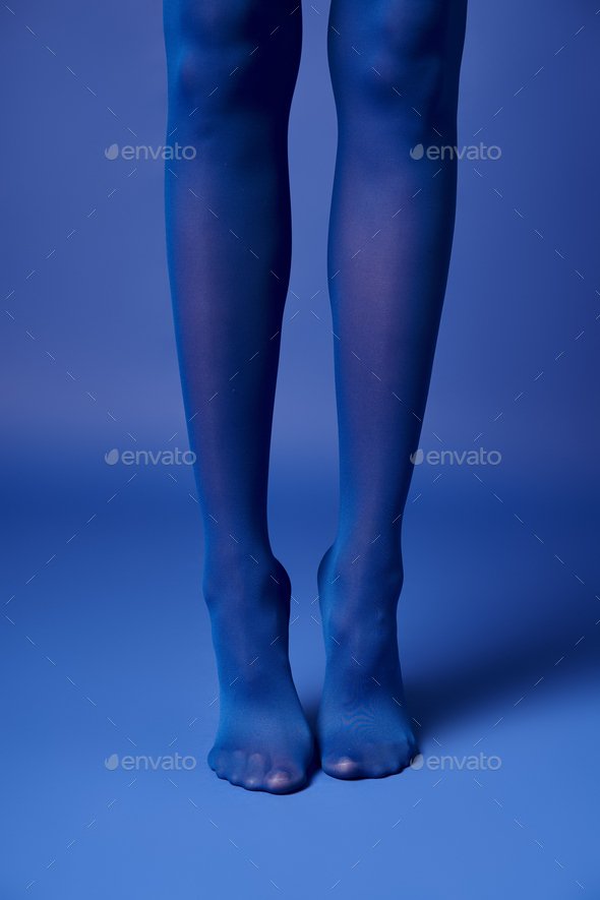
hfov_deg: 20.3
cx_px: 300
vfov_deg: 30.1
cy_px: 450
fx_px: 1675
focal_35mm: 67
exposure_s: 1/125
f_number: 5.6
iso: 100
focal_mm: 67
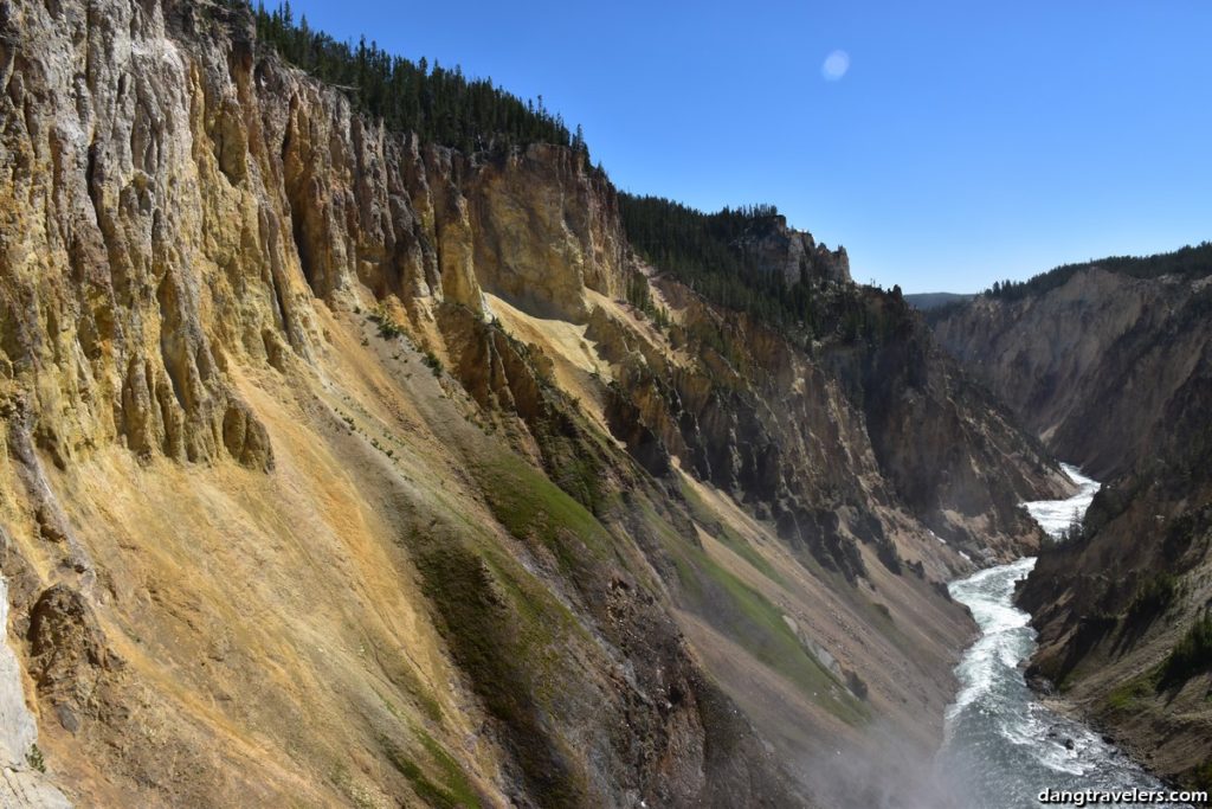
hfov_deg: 67.4
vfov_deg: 47.9
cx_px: 606
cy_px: 404
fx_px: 909
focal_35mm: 27
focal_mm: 18
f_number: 11
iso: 400
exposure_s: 1/500
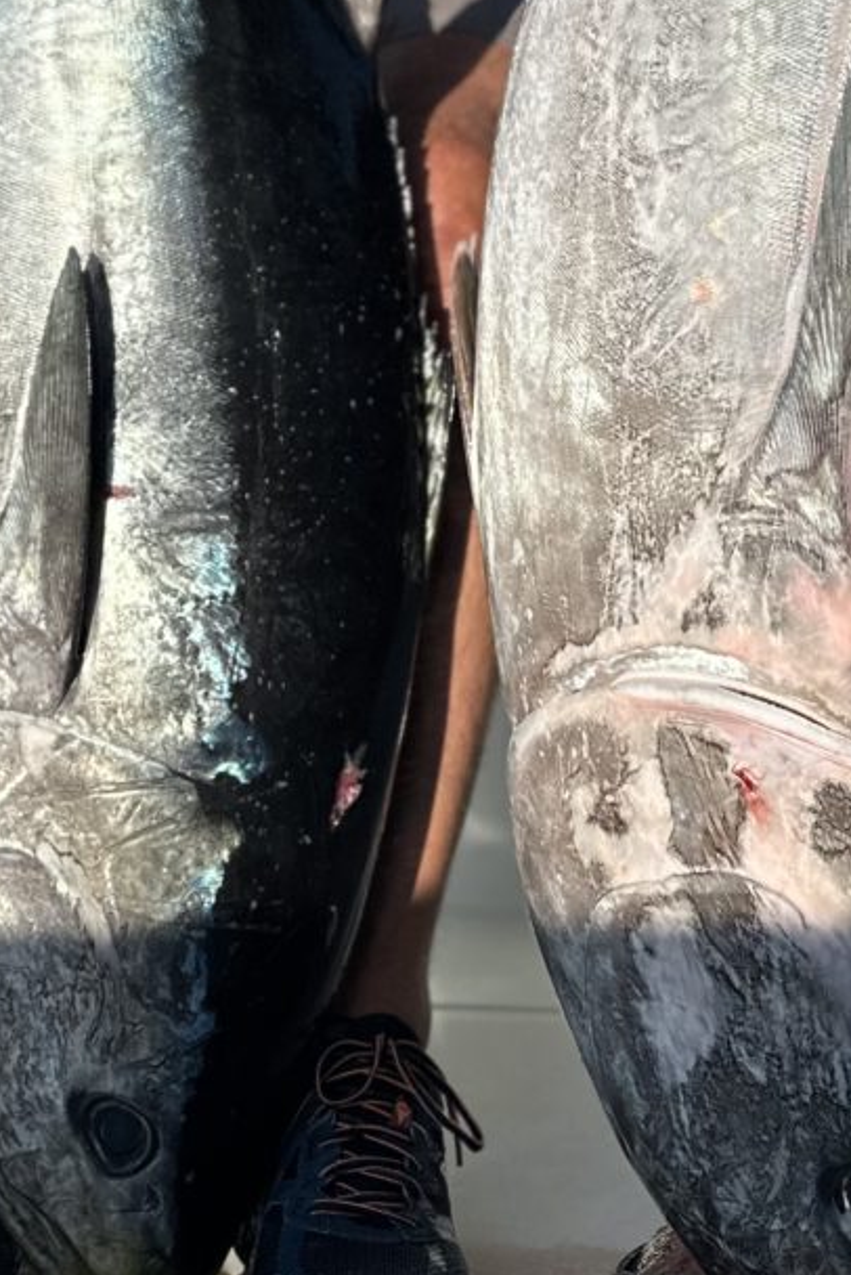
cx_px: 635
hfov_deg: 21.1
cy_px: 65
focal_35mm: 64
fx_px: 2267
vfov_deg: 29.7
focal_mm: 6.86
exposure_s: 1/3717
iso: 80
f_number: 1.78
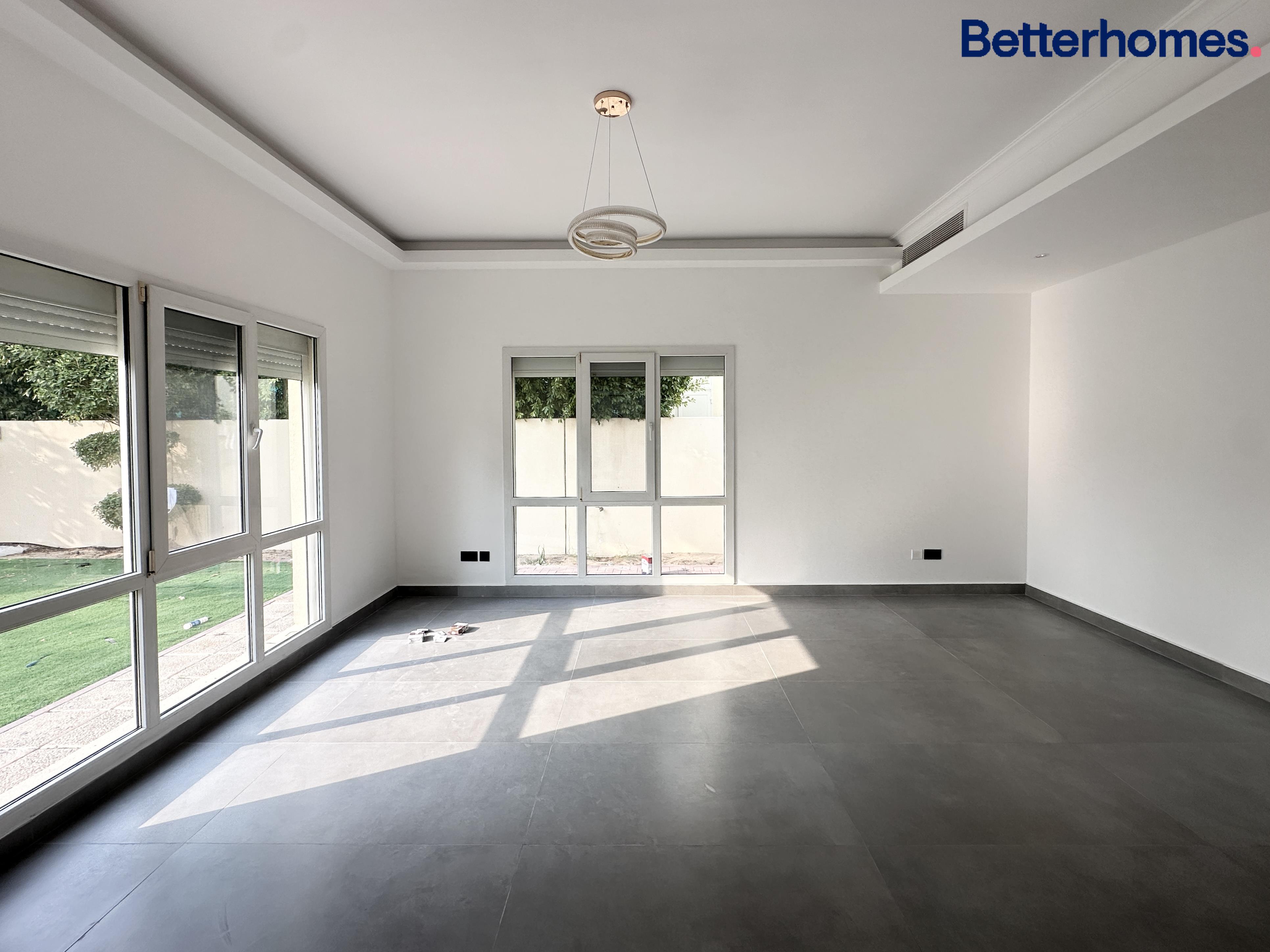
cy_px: 476
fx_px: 514
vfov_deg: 85.7
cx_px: 635
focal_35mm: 14
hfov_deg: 102.1
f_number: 2.2
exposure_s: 1/259
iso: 40
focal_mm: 2.22
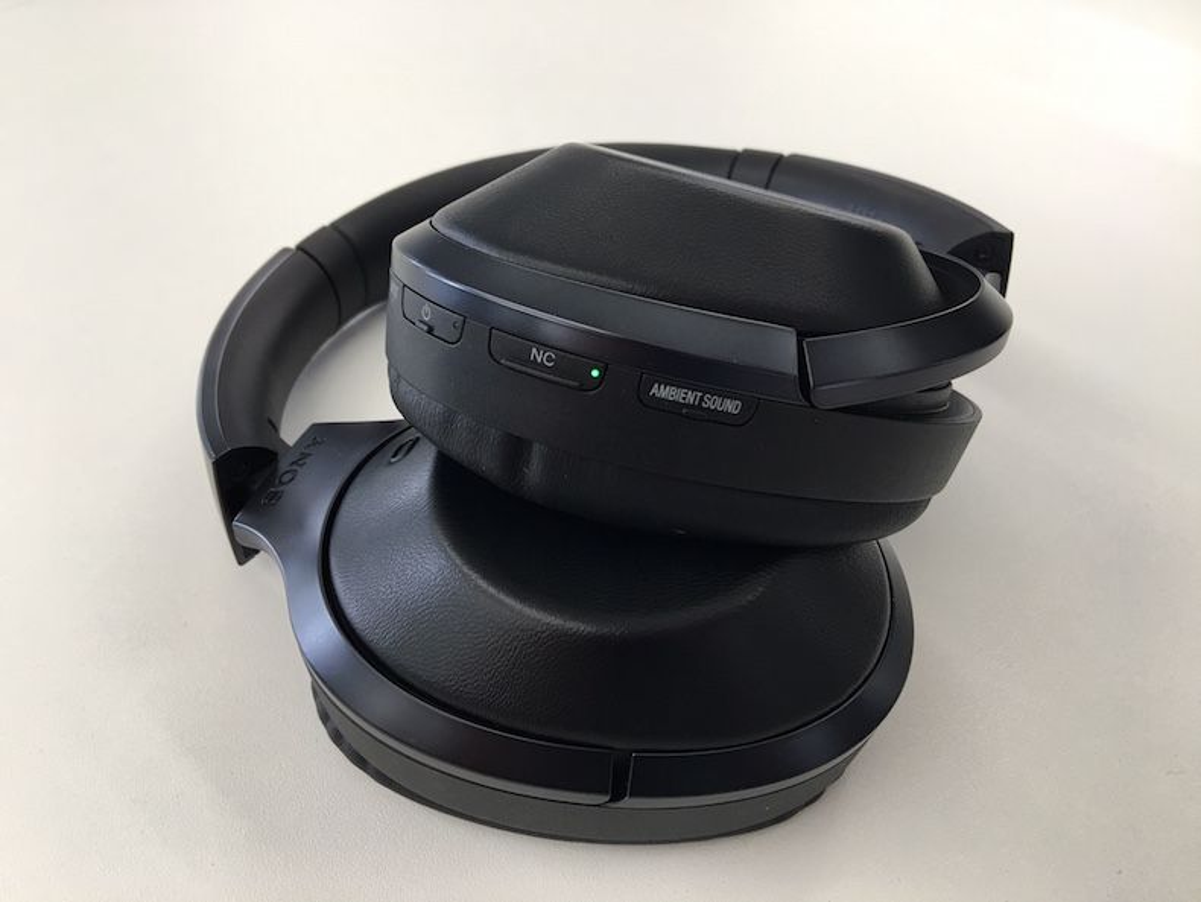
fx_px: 1006
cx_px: 600
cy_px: 451
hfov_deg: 61.6
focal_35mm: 29
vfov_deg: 48.3
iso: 32
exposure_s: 1/17
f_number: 2.2
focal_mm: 4.15
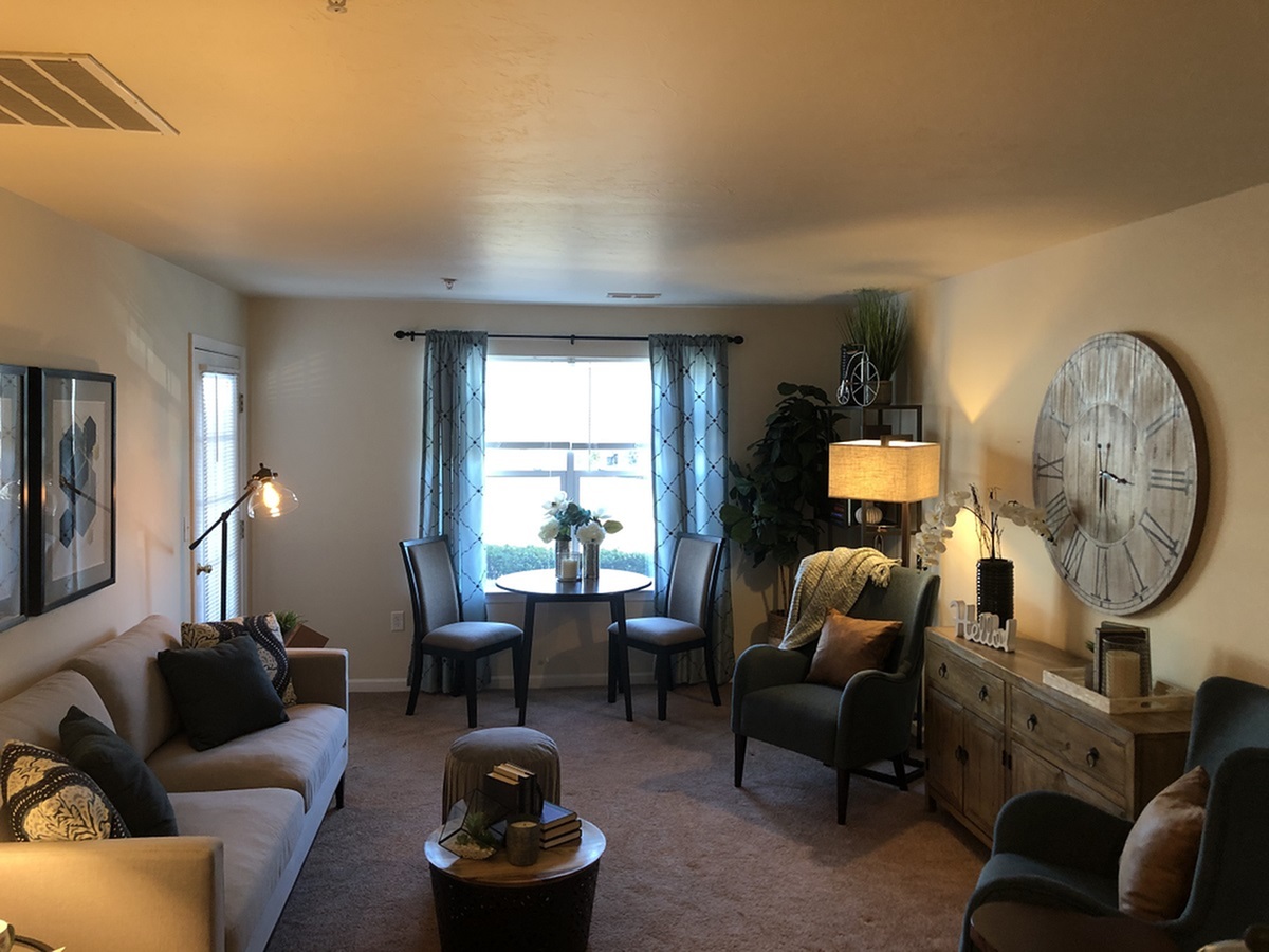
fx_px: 1026
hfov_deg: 63.4
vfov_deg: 49.7
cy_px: 476
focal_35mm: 28
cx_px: 634
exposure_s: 1/15
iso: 50
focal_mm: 3.99
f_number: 1.8
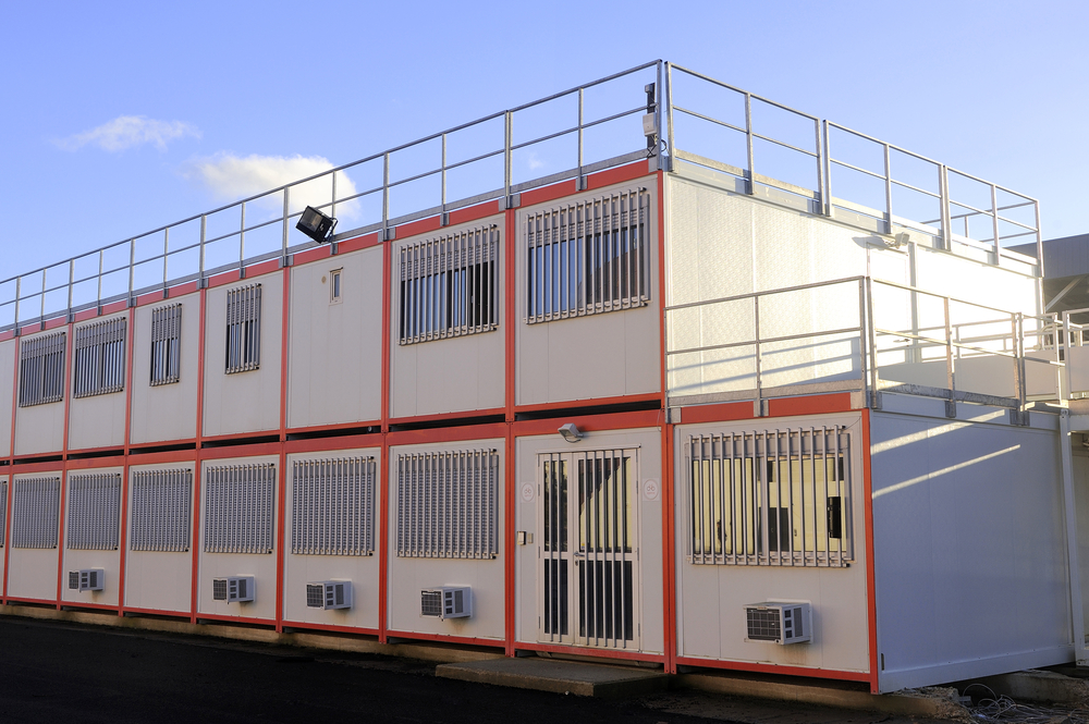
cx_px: 544
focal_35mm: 42
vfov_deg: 31.8
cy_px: 362
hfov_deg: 46.4
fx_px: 1269
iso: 200
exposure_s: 1/250
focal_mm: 42
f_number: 10
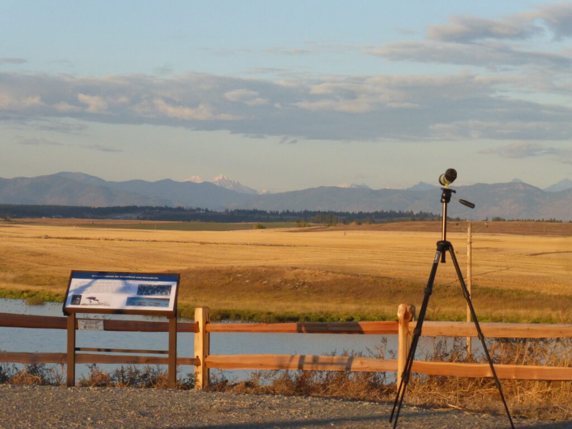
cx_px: 286
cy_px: 214
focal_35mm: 122
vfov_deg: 12.1
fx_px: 2016
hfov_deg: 16.1
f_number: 5.4
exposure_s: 1/1000
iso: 400
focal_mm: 21.8
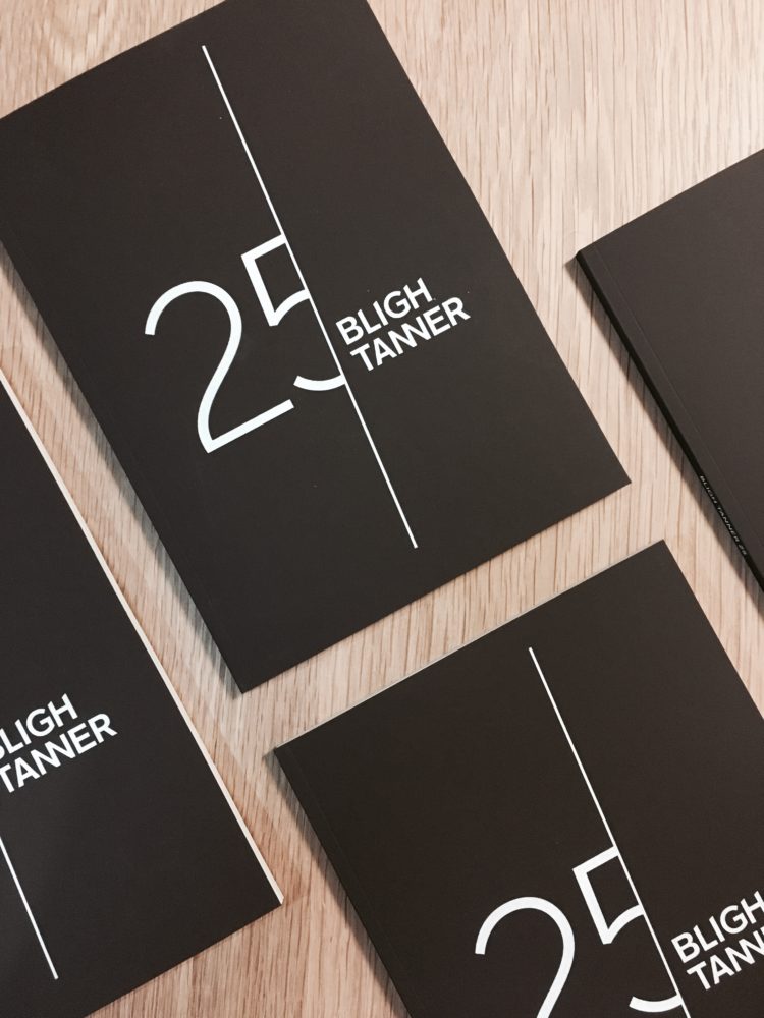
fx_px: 853
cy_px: 509
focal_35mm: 29
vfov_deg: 61.7
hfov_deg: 48.2
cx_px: 382
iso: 250
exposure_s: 1/17
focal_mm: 4.15
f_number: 2.2
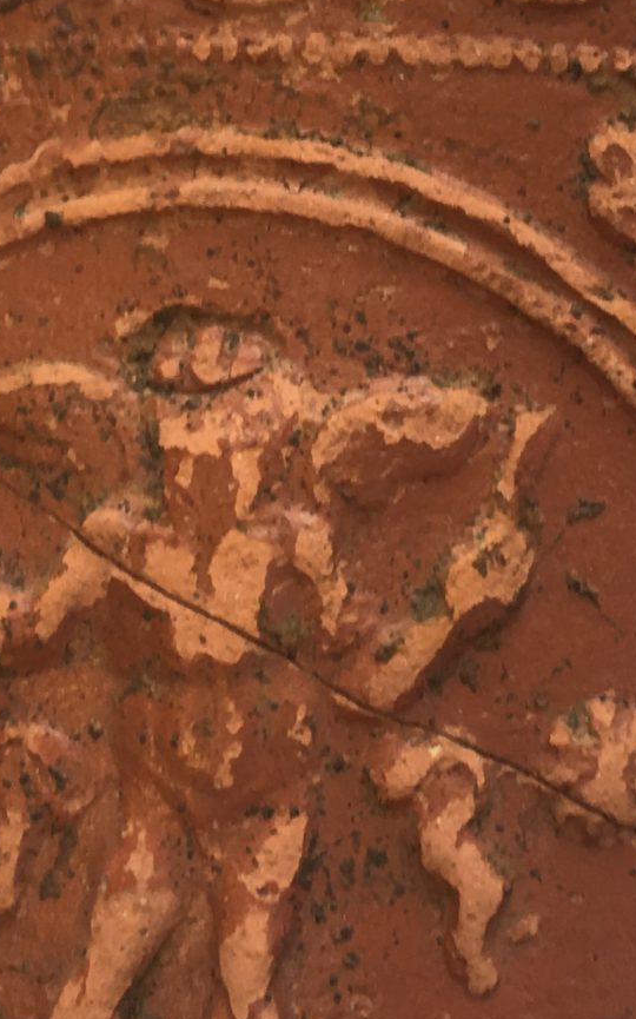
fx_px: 2526
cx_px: 444
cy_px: 233
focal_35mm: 91
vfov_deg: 22.6
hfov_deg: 14.3
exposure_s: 1/50
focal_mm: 4.15
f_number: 2.2
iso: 32
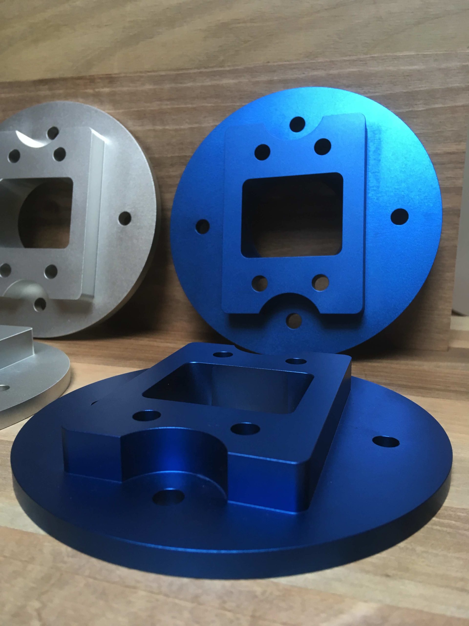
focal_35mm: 29
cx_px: 234
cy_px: 313
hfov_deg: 48.2
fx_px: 524
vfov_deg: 61.7
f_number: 2.2
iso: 100
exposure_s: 1/33
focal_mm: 4.15
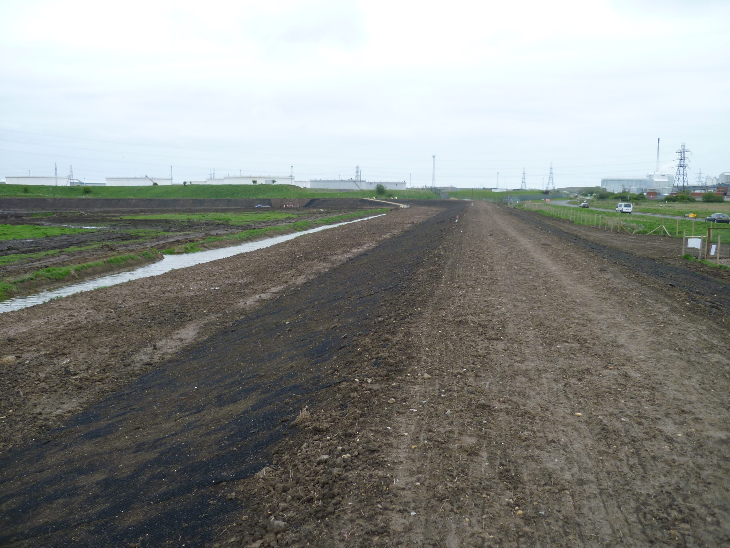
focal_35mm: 31
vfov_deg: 45.4
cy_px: 274
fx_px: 654
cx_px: 365
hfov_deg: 58.4
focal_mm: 5.5
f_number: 2.8
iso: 80
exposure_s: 1/500
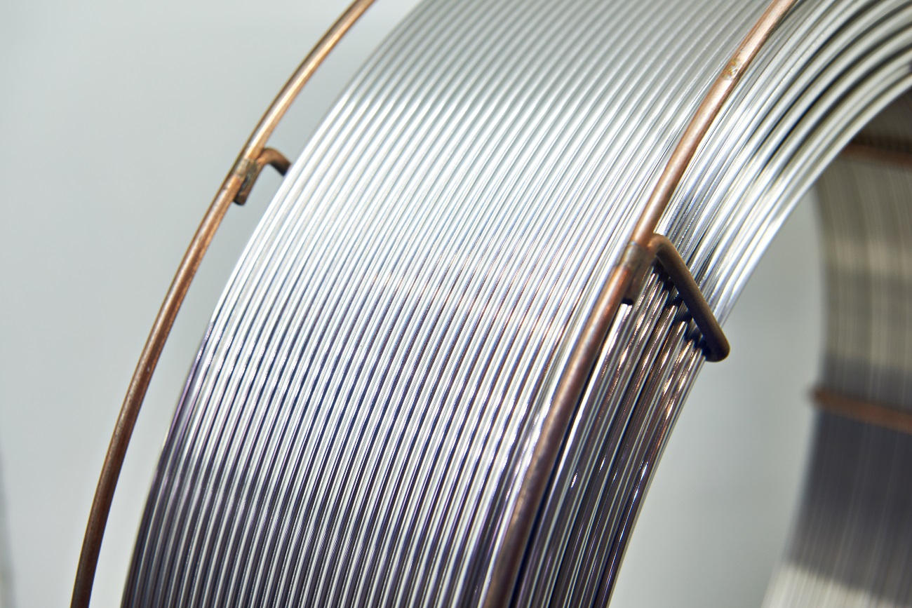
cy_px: 304
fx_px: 1647
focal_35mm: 65
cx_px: 456
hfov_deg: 31.0
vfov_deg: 20.9
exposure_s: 1/50
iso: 100
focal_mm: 65
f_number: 8
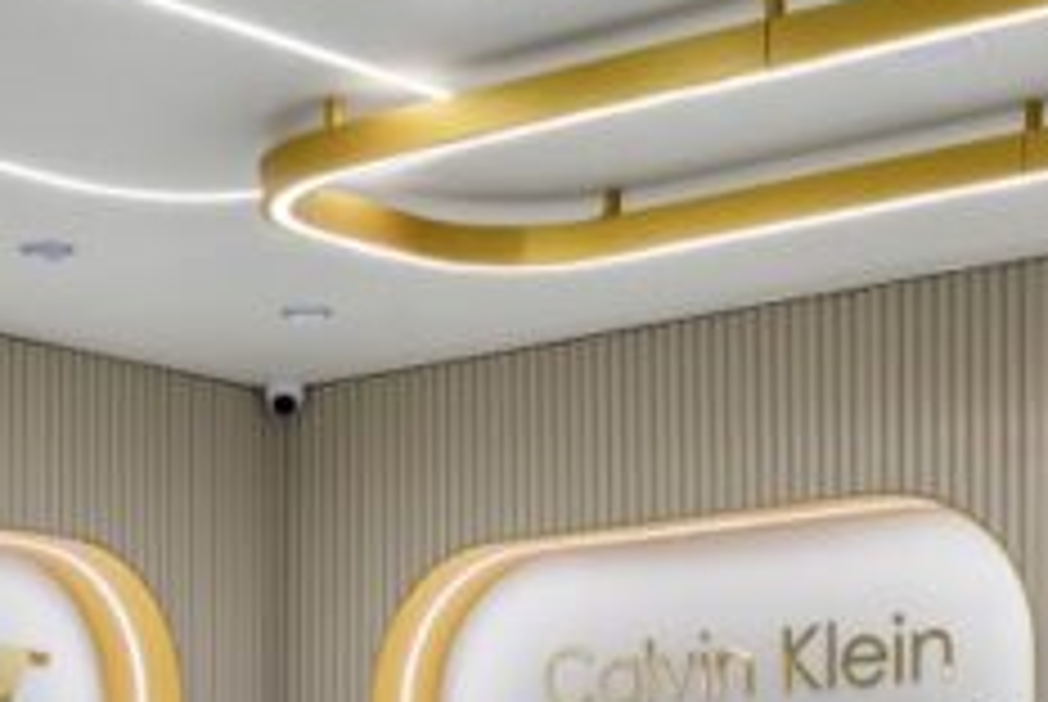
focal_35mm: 103
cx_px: 288
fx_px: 3002
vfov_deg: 12.8
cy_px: 990
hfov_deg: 19.7
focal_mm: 30
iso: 100
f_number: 9
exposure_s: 1/20
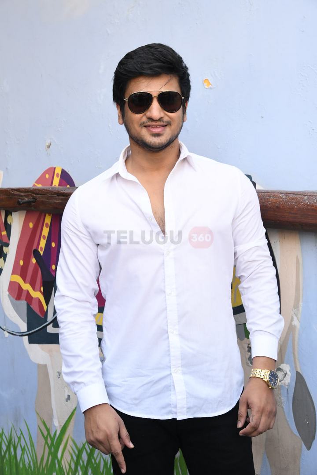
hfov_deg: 21.9
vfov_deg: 32.4
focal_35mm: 62
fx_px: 819
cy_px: 238
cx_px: 158
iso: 2000
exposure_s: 1/125
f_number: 10
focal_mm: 62
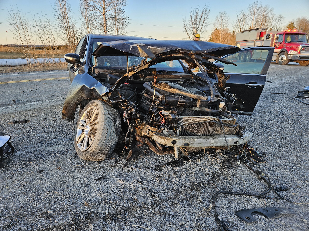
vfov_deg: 58.9
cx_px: 154
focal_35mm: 23
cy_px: 116
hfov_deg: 73.9
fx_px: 205
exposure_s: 1/120
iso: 40
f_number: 1.8
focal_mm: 5.4
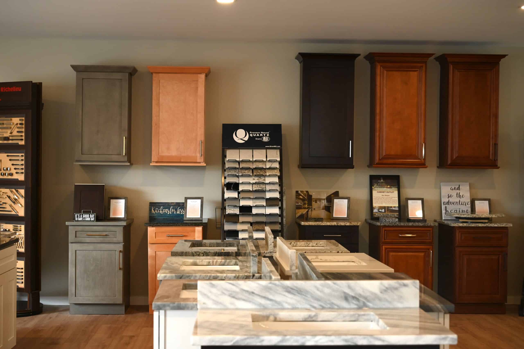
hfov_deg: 38.2
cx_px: 262
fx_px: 757
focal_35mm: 52
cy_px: 174
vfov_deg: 26.0
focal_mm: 52
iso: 800
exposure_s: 1/100
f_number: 5.6
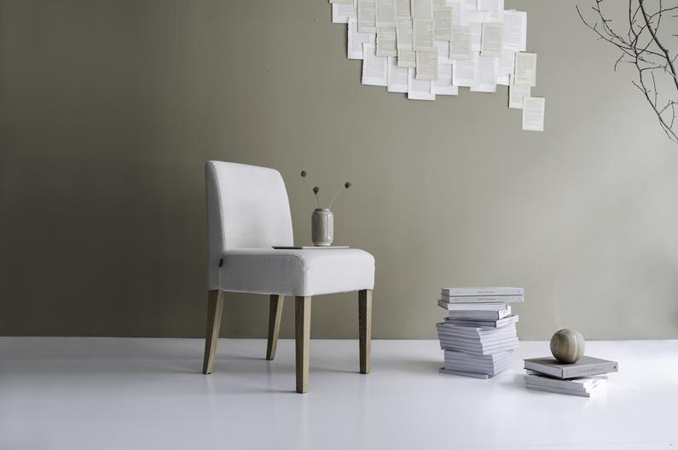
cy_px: 225
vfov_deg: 36.7
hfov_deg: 53.2
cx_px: 339
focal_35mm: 36
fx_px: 677
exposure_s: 1
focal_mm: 24
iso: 100
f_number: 8
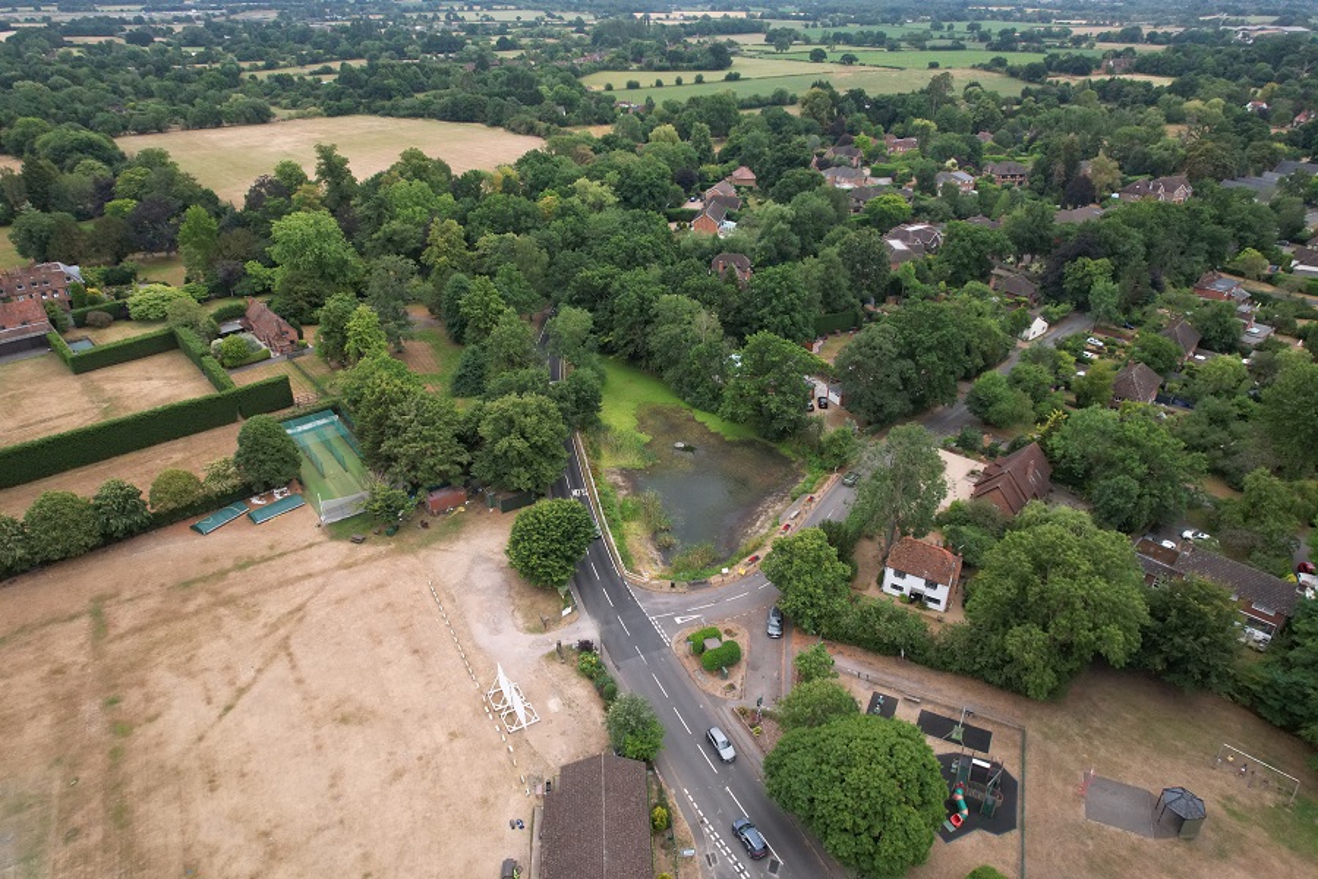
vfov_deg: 57.2
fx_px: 805
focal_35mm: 22
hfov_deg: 78.6
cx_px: 659
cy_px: 440
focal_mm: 8.38
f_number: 2.8
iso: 860
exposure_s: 1/2500
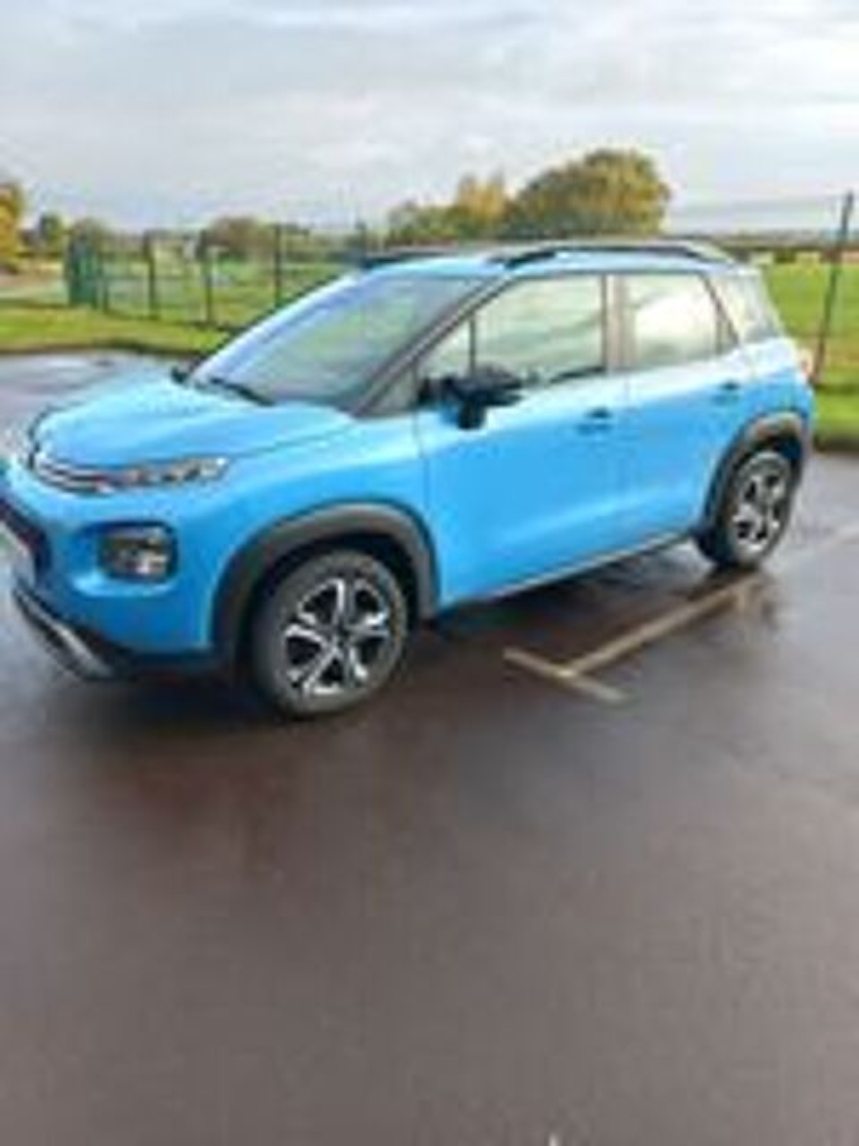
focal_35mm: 25
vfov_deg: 69.4
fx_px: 827
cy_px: 573
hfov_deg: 54.9
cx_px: 430
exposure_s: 1/100
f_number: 1.8
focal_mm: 4.6
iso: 25
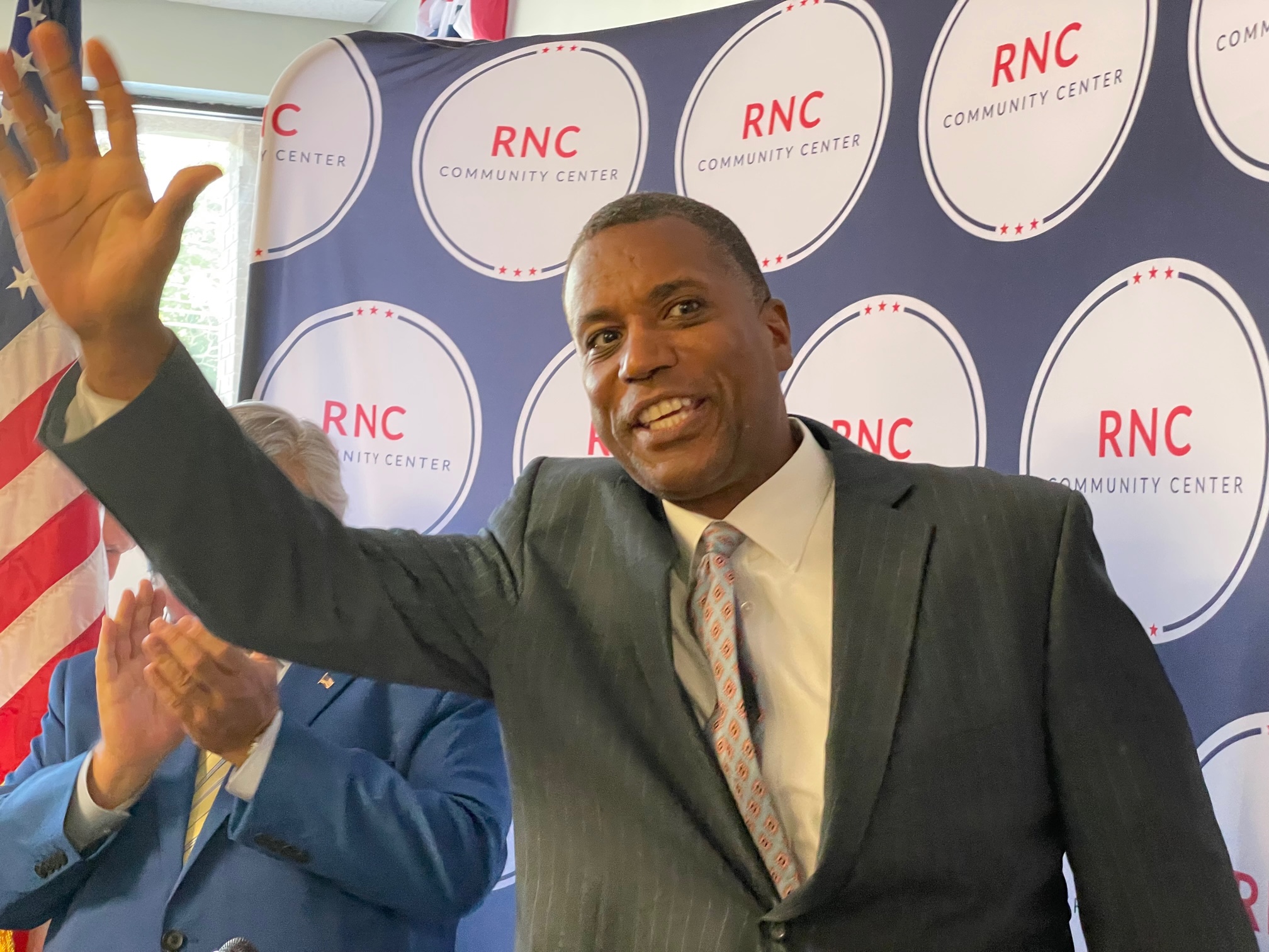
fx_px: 1906
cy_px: 476
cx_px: 634
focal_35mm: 52
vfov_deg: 28.0
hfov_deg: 36.8
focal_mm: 6
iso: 400
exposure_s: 1/60
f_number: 2
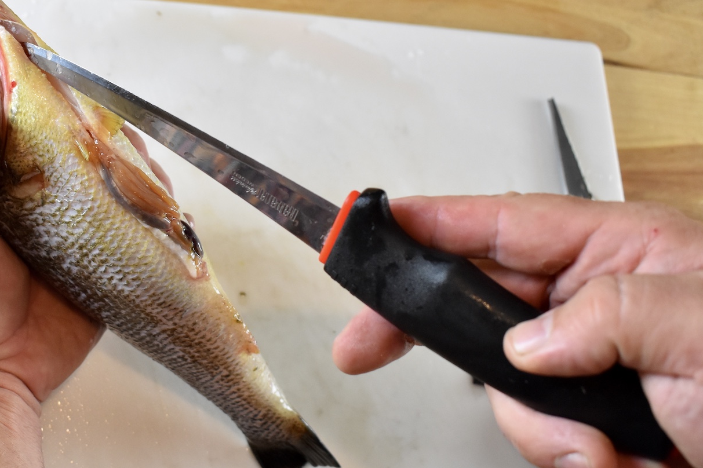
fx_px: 1113
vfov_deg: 23.8
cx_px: 173
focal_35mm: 57
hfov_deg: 34.3
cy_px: 250
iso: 1250
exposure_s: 1/125
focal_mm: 24
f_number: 4
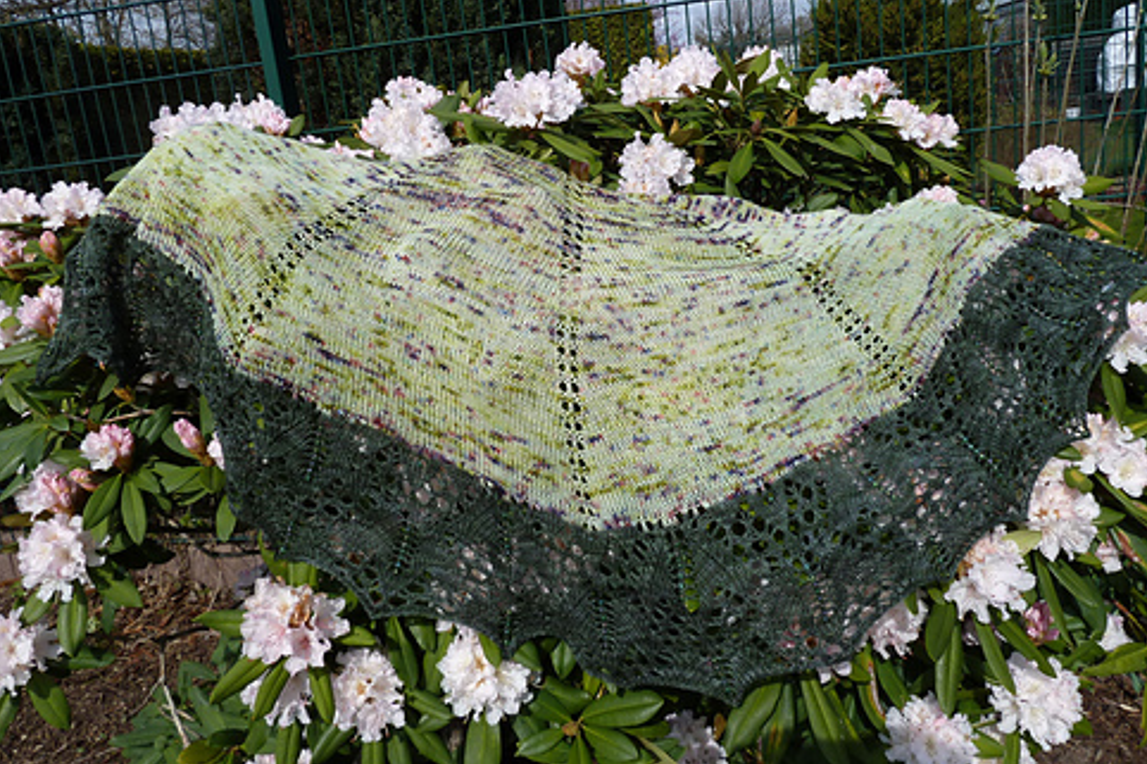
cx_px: 574
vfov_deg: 47.8
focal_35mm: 27
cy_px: 339
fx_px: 860
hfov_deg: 67.4
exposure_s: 1/400
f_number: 5
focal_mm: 4.1
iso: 80
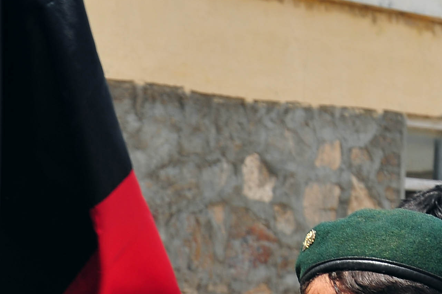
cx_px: 8
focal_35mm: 151
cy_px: 491
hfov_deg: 13.4
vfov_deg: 8.8
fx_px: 1852
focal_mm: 30
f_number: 6.3
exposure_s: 1/200
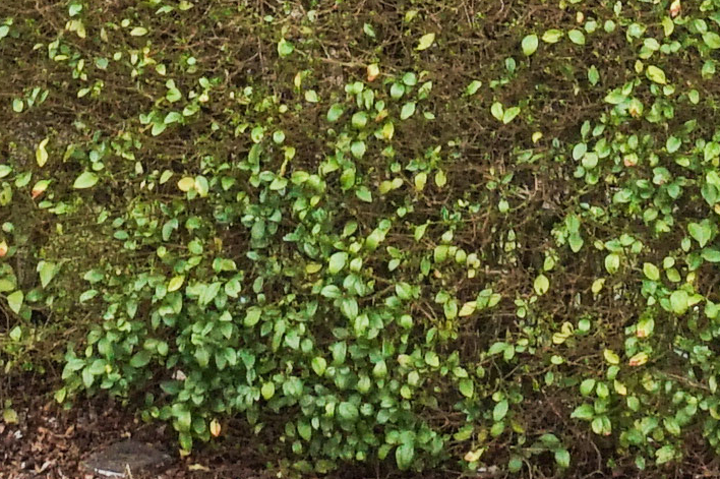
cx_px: 205
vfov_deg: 7.1
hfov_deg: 11.1
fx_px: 3697
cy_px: -550
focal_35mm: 185
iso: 250
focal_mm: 16
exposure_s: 1/60
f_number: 4
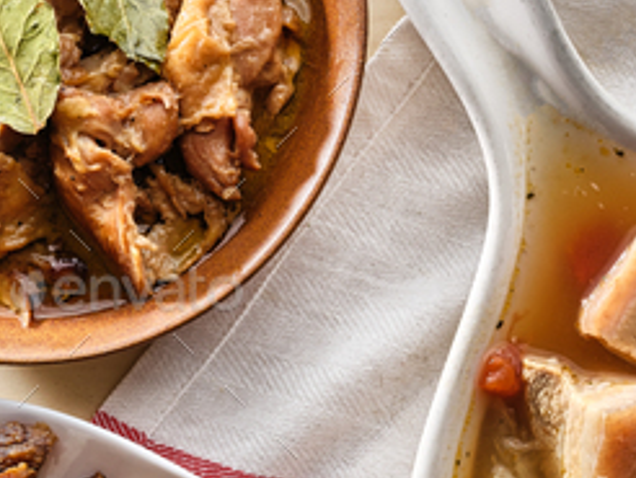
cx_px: 507
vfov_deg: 12.2
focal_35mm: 120
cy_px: 477
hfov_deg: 16.3
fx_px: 2207
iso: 100
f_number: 14
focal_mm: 63
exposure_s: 1/125
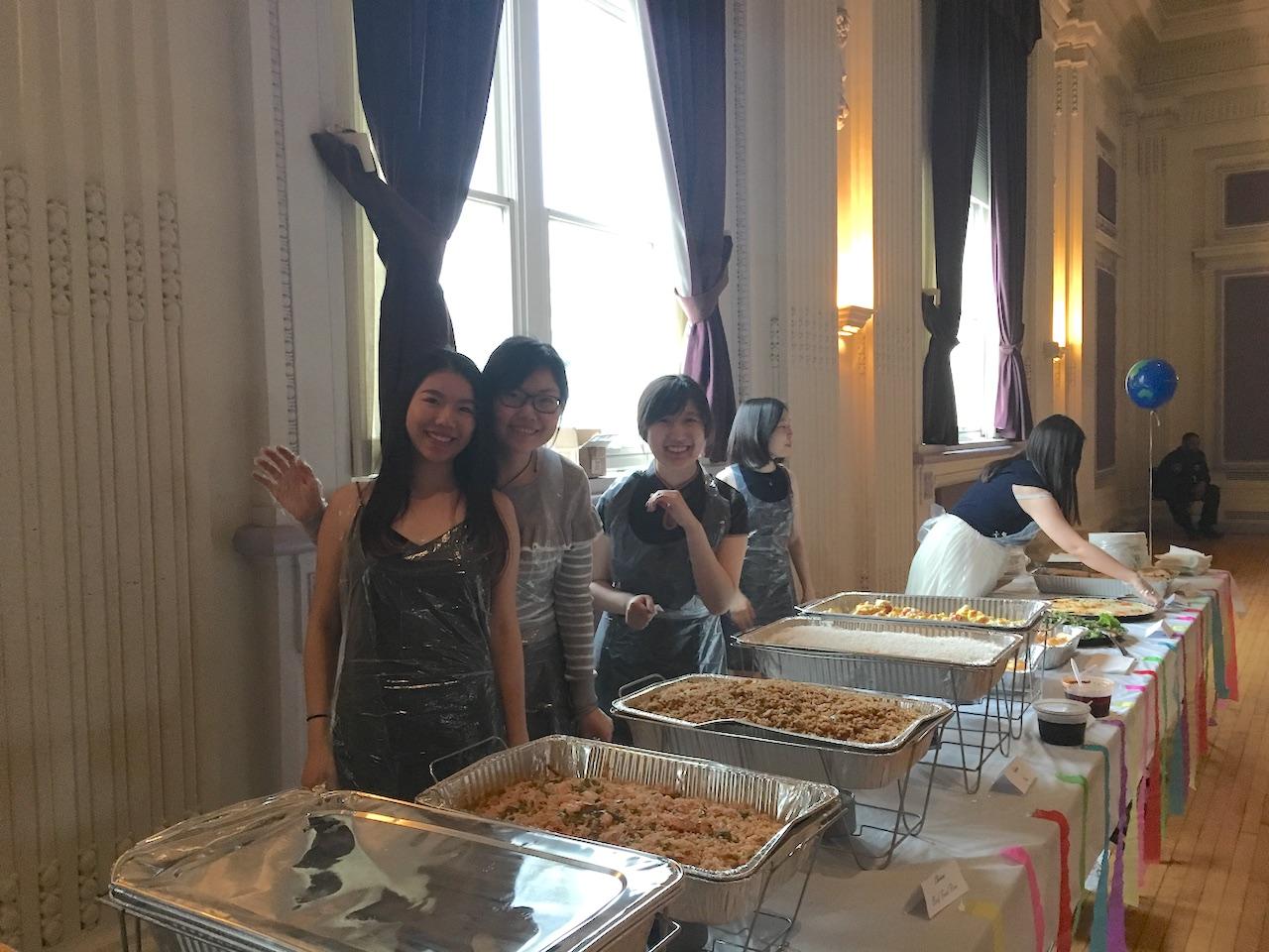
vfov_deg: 48.2
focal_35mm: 29
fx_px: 1063
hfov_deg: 61.7
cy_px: 476
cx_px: 634
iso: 160
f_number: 2.2
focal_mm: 4.15
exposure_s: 1/30
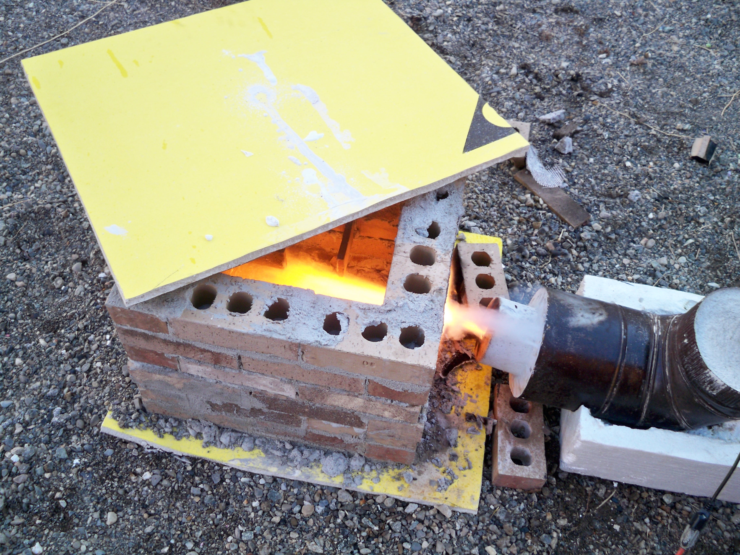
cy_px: 278
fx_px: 748
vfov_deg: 40.7
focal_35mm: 35
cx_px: 370
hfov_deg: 52.6
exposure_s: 1/60
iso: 80
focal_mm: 6.3
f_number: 3.1
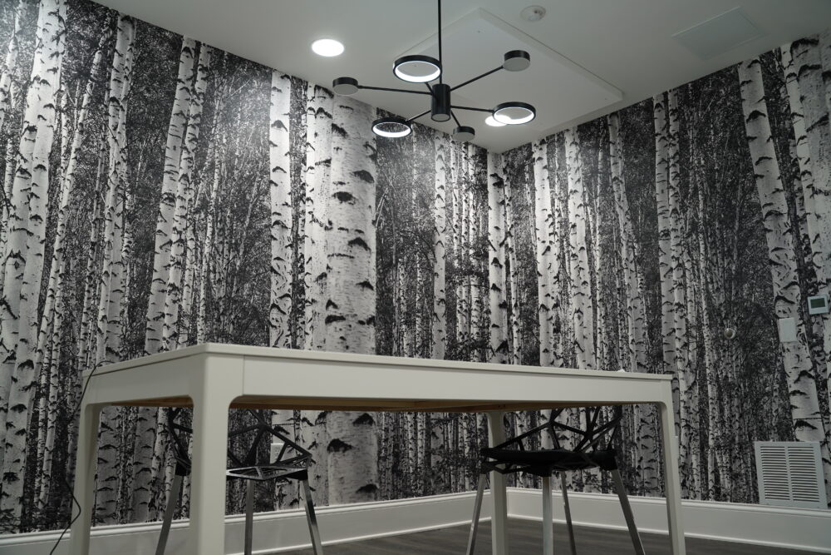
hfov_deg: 65.5
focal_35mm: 28
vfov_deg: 46.4
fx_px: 646
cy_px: 278
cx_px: 416
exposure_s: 1/60
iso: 100
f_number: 4
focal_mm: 28
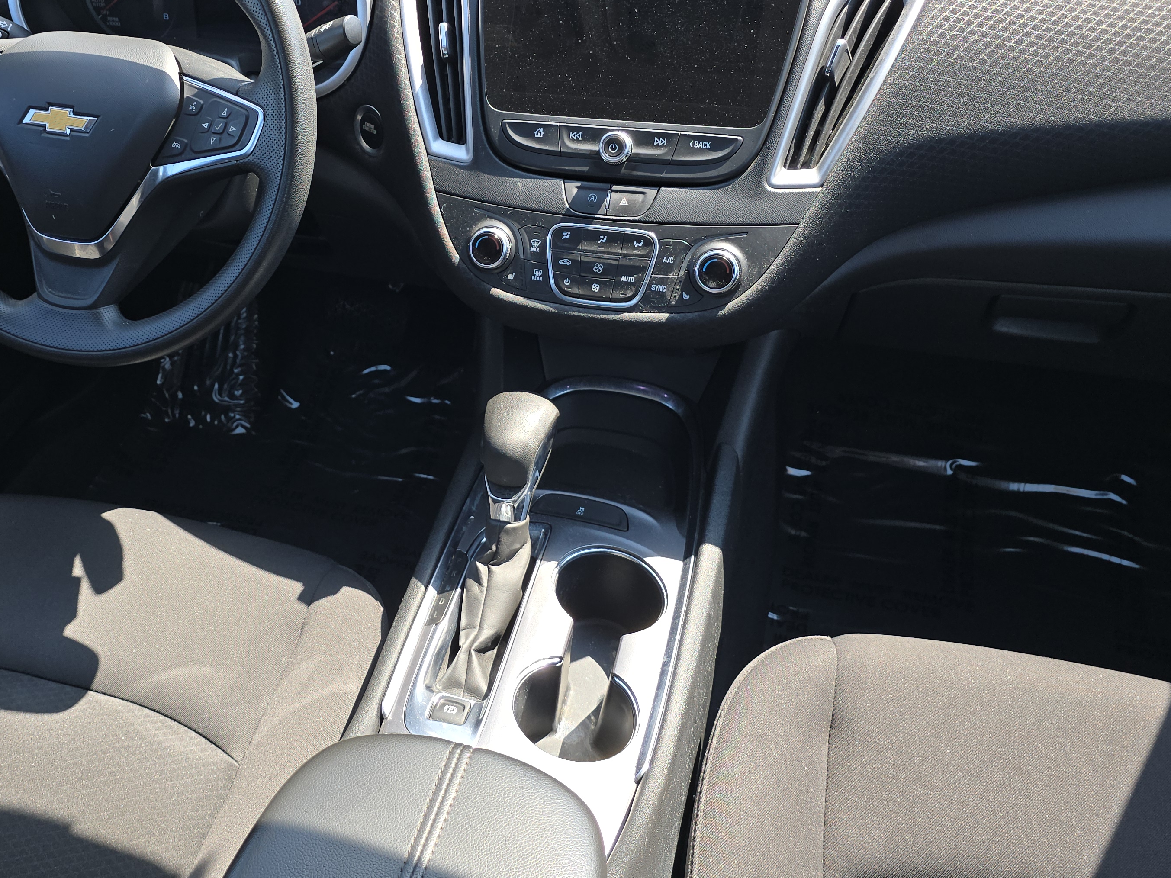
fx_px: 1150
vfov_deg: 41.7
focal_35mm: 34
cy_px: 389
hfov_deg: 53.5
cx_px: 460
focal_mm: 6.3
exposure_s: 1/180
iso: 12
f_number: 1.7
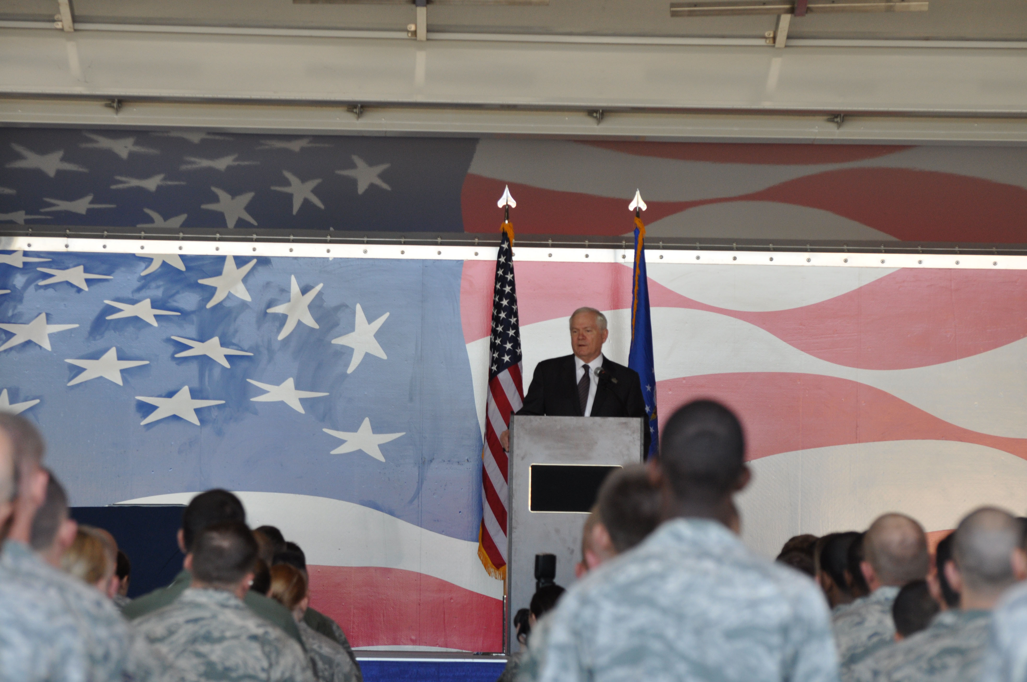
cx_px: 514
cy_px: 341
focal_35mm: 174
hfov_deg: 11.8
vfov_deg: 7.9
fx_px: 4958
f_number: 4.8
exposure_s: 1/250
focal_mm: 116
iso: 560
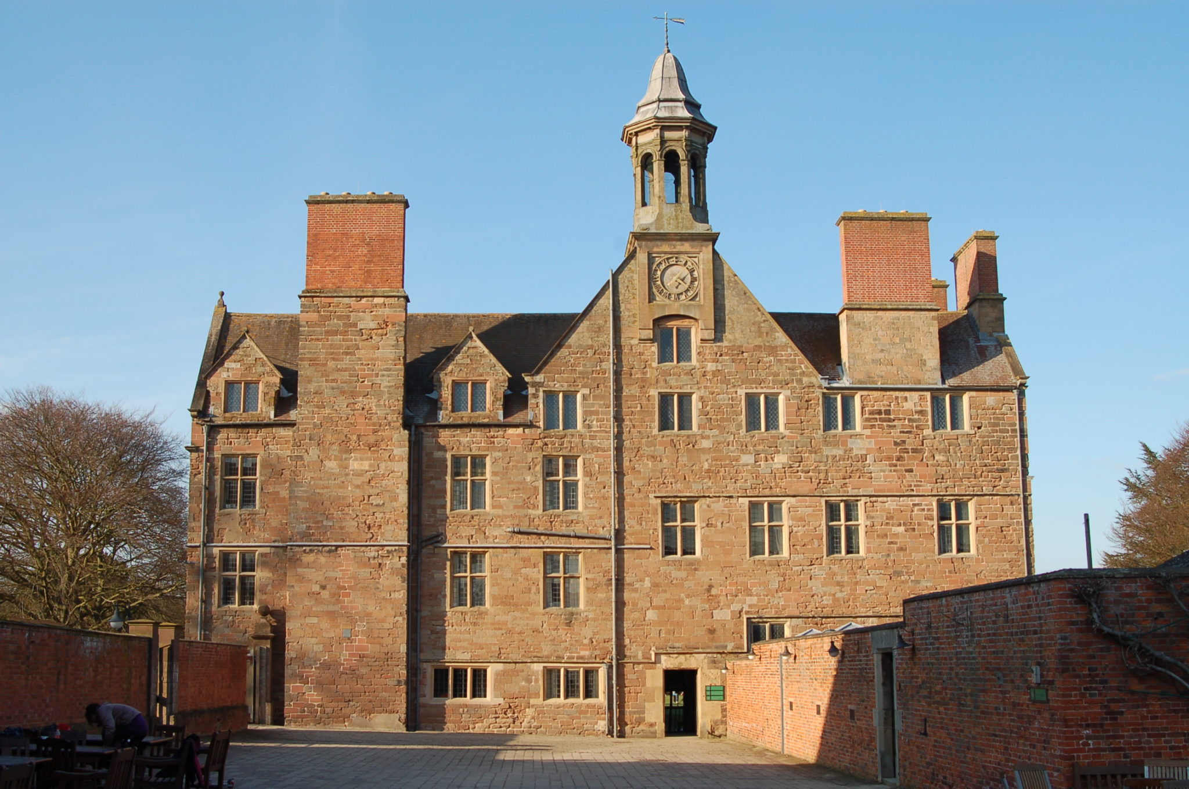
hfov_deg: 46.5
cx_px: 594
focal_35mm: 42
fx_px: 1385
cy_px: 394
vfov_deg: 31.8
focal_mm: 28
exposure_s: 1/200
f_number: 7.1
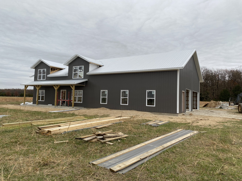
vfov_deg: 53.1
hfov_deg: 67.3
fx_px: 182
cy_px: 90
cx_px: 121
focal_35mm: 26
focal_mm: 4.25
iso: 40
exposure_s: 1/122
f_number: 1.8
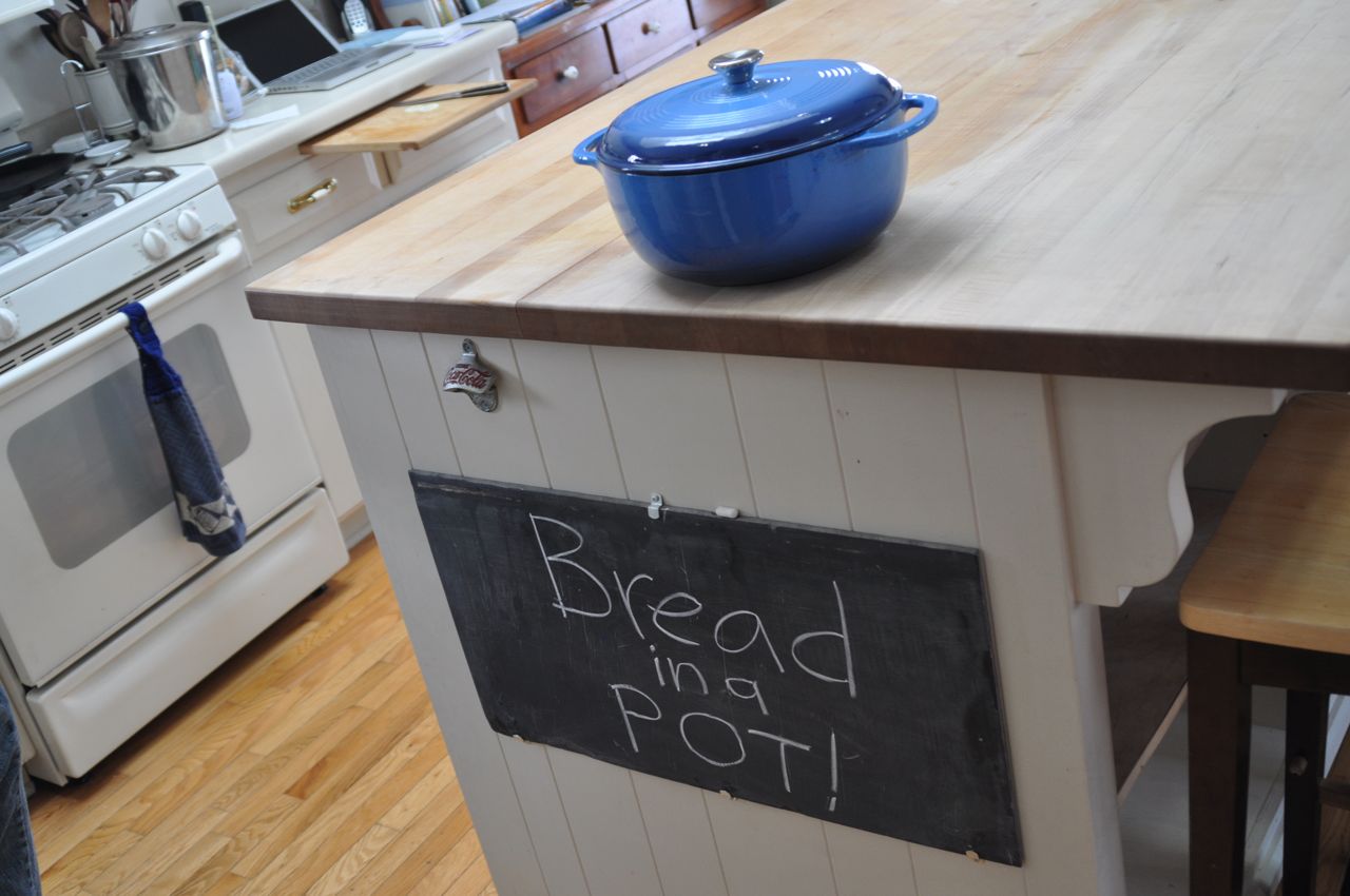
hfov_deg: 46.5
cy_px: 448
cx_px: 675
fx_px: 1573
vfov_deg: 31.8
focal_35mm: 42
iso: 400
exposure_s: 1/80
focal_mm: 28
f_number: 4.5
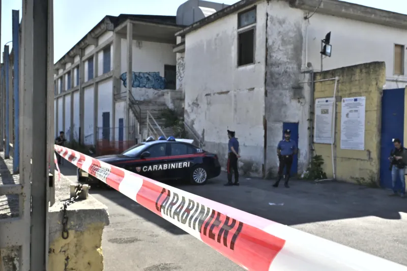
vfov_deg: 36.9
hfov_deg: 53.1
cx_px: 204
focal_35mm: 36
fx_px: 407
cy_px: 136
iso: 640
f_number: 22
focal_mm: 24
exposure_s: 1/200
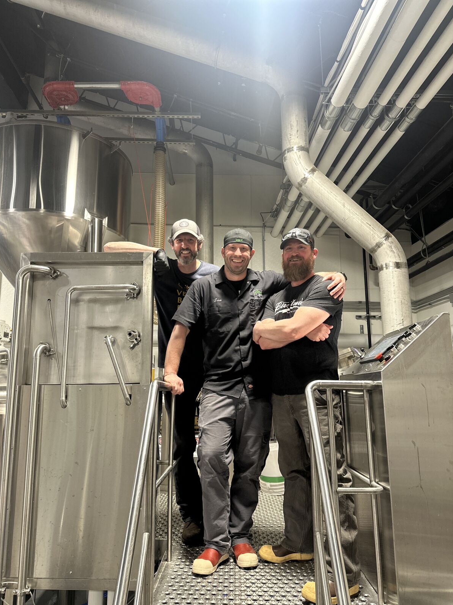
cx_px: 219
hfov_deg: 54.9
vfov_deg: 69.4
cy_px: 314
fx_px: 436
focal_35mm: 25
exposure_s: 1/60
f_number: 1.78
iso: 250
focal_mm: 6.86
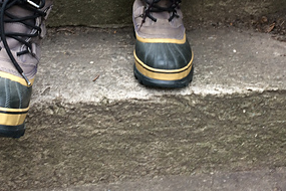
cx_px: 108
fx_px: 421
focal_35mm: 53
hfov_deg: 37.3
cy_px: 16
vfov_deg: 24.7
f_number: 2.2
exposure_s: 1/40
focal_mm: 4.15
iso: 40
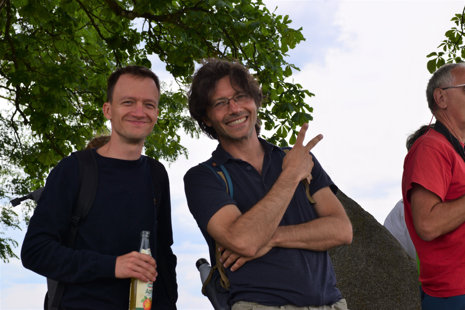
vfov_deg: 13.0
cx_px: 232
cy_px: 155
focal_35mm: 105
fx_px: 1356
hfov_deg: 19.5
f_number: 10
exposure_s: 1/500
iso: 200
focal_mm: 70
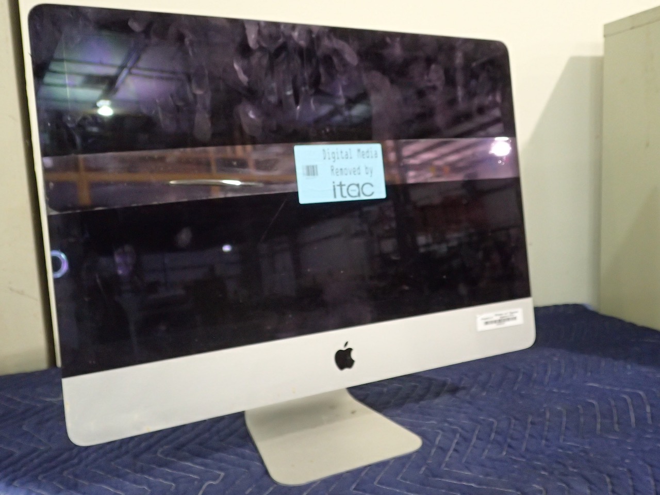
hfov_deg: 60.0
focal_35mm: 30
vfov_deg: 46.8
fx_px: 572
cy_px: 248
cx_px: 330
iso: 800
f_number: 2.3
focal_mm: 5.5
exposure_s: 1/15
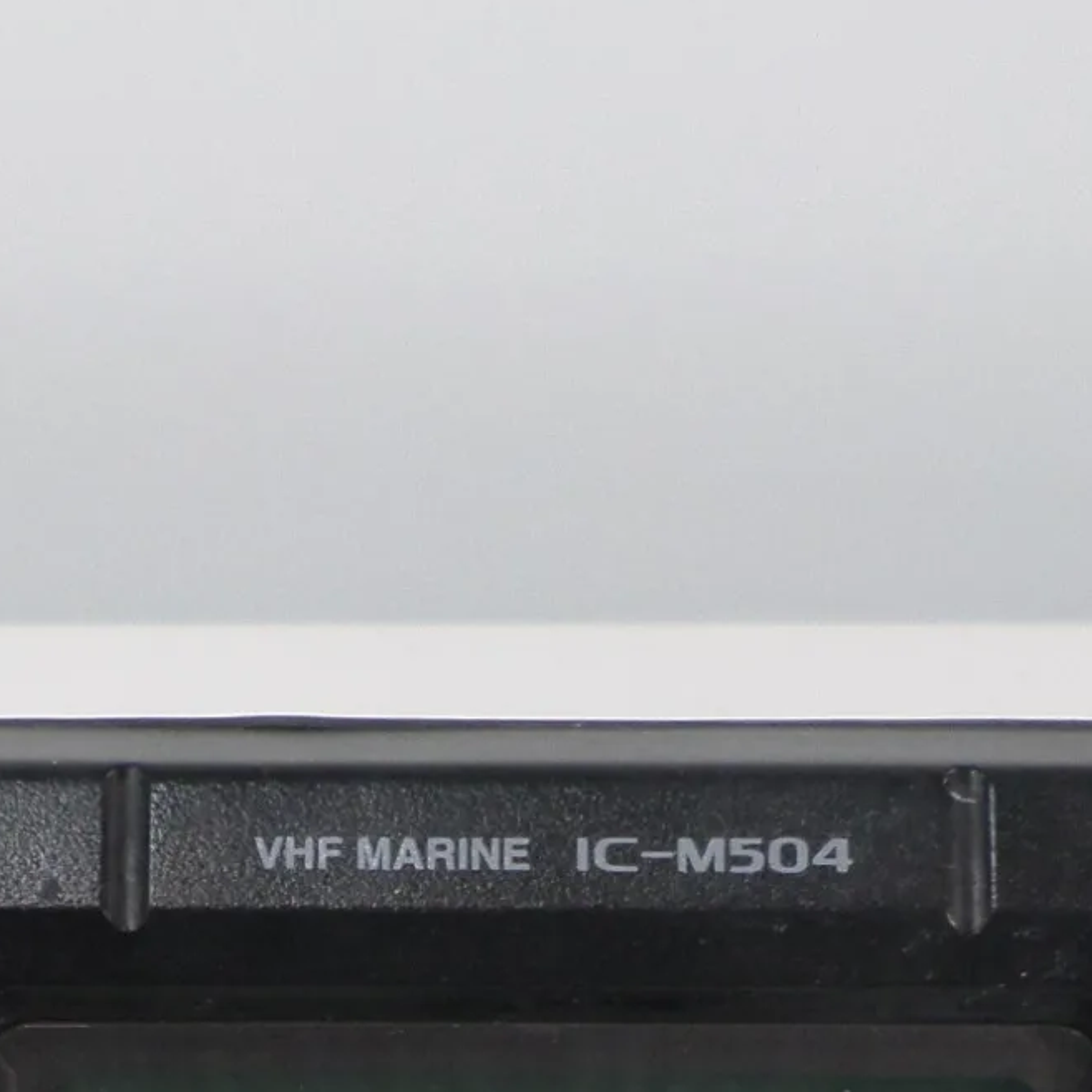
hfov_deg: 20.1
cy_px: 1533
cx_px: 417
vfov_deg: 18.4
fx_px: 3069
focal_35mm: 86
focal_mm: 4.5
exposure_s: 1/30
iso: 80
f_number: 2.5
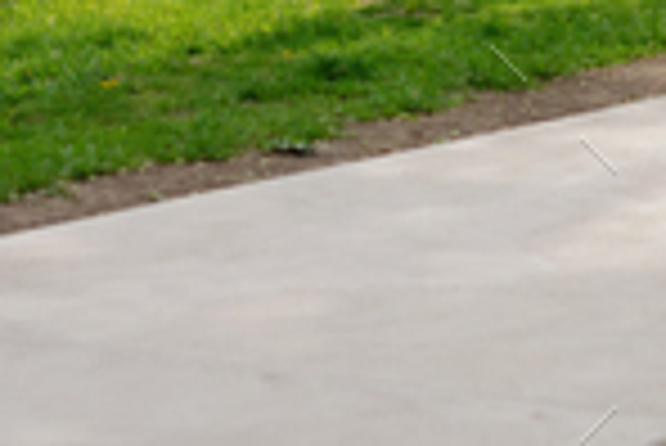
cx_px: 711
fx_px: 3685
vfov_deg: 6.8
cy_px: -178
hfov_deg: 10.2
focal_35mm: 199
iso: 50
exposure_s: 1/1600
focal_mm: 50
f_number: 2.2
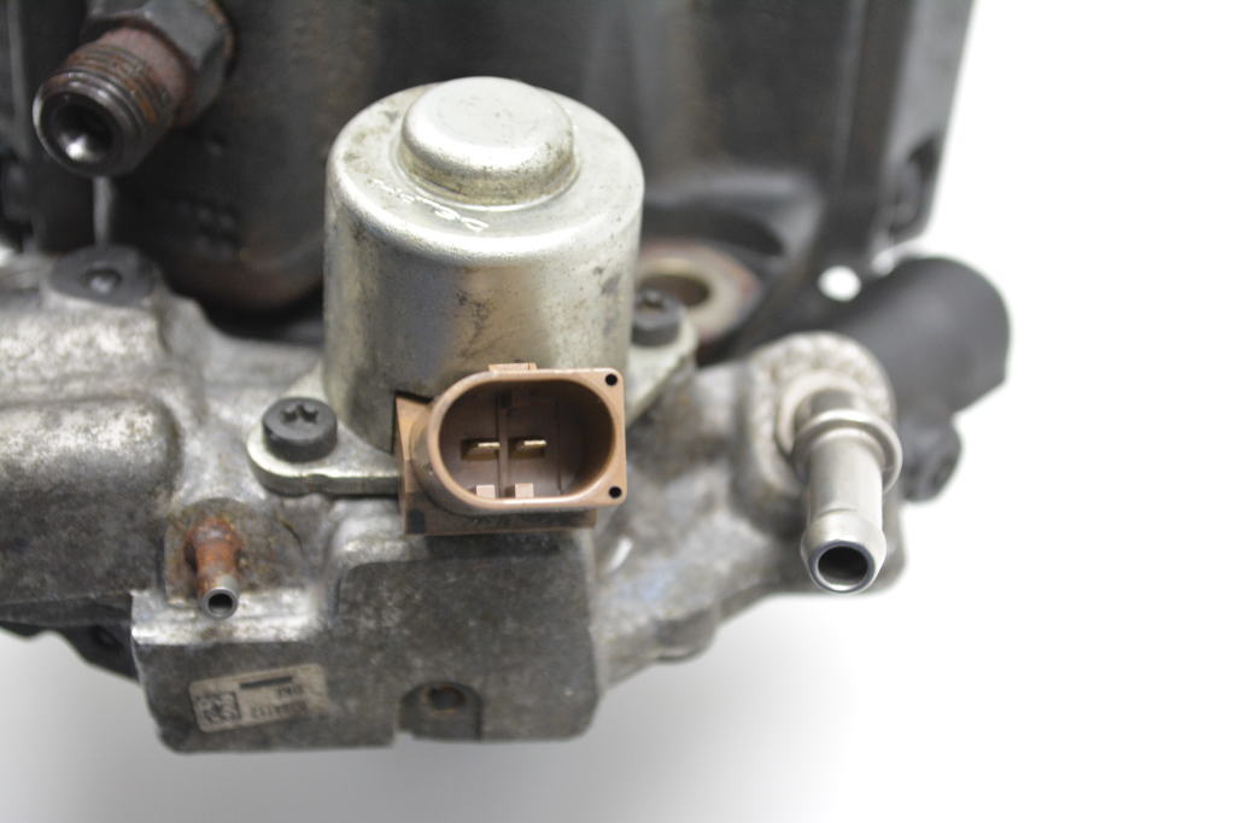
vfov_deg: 17.5
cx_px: 618
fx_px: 2675
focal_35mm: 78
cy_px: 412
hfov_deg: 26.0
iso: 2000
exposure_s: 1/100
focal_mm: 52
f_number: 5.6
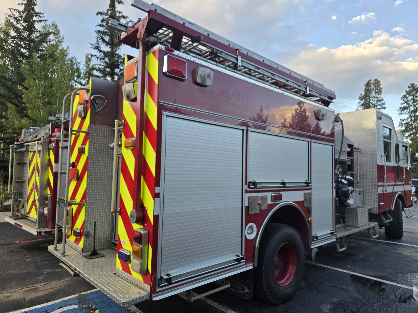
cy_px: 156
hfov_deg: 73.9
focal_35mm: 23
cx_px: 209
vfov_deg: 58.9
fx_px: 278
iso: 32
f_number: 1.7
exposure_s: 1/180
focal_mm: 6.3
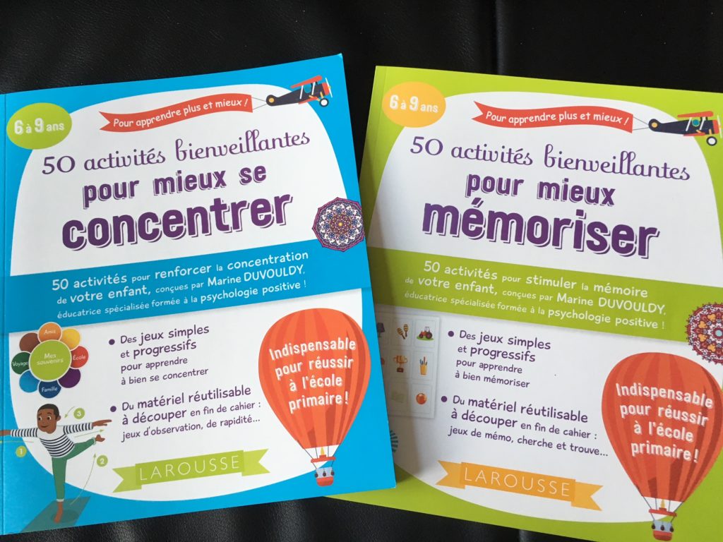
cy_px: 271
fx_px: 606
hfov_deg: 61.7
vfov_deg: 48.2
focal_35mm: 29
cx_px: 362
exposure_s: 1/33
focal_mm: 4.15
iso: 64
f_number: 2.2
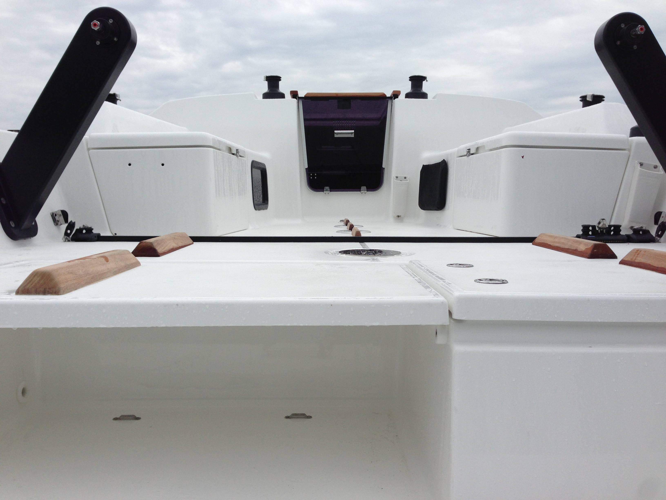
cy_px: 250
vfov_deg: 42.9
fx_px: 635
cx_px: 333
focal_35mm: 33
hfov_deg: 55.4
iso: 50
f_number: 2.4
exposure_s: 1/985
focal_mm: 4.13
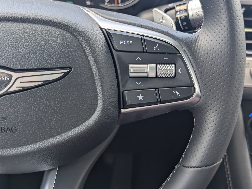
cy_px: 94
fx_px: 349
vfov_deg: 30.3
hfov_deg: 39.7
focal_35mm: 48
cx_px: 126
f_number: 1.85
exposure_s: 1/157
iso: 49
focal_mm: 6.81
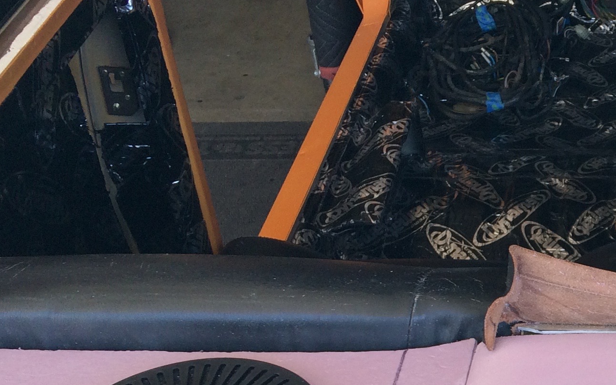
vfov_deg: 16.3
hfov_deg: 23.9
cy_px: 408
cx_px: 757
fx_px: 1310
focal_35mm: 78
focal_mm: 4.15
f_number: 2.2
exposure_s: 1/120
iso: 50
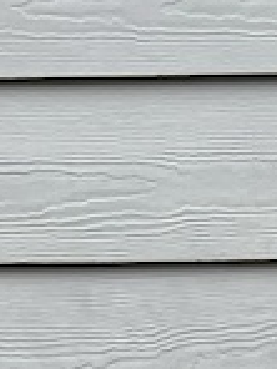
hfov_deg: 9.5
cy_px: 885
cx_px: 621
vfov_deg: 11.5
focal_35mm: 141
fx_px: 1504
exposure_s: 1/572
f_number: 1.5
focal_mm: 5.7
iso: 50
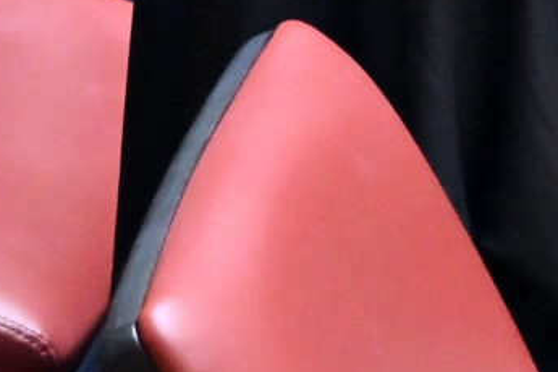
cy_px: -983
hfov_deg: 1.5
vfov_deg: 1.0
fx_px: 20675
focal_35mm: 1334
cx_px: 2046
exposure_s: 1/250
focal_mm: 180
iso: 4500
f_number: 5.6
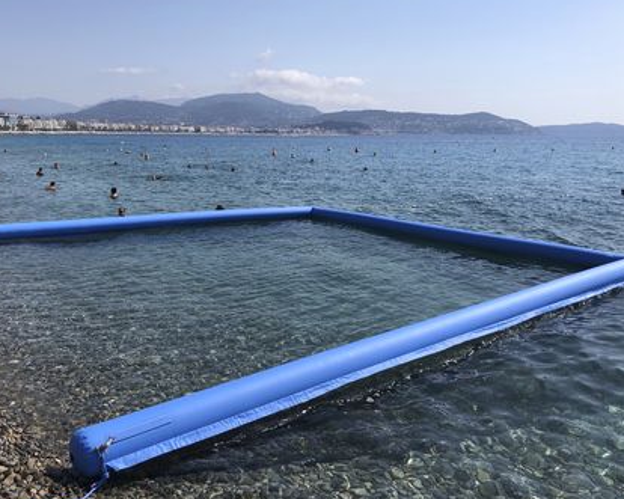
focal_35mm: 33
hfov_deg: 54.2
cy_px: 239
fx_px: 609
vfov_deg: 44.5
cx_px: 292
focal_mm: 3.99
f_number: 1.8
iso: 20
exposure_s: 1/3205
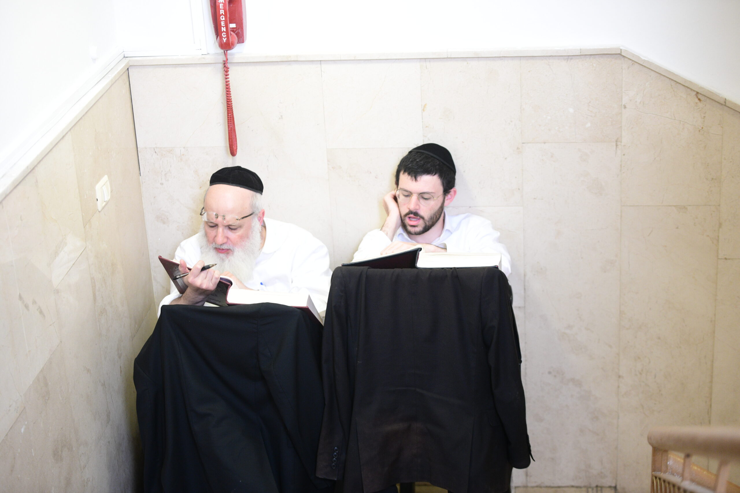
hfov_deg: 28.8
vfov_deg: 19.5
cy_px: 246
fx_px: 1439
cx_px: 370
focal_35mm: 70
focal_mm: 70
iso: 2000
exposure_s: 1/125
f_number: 2.8
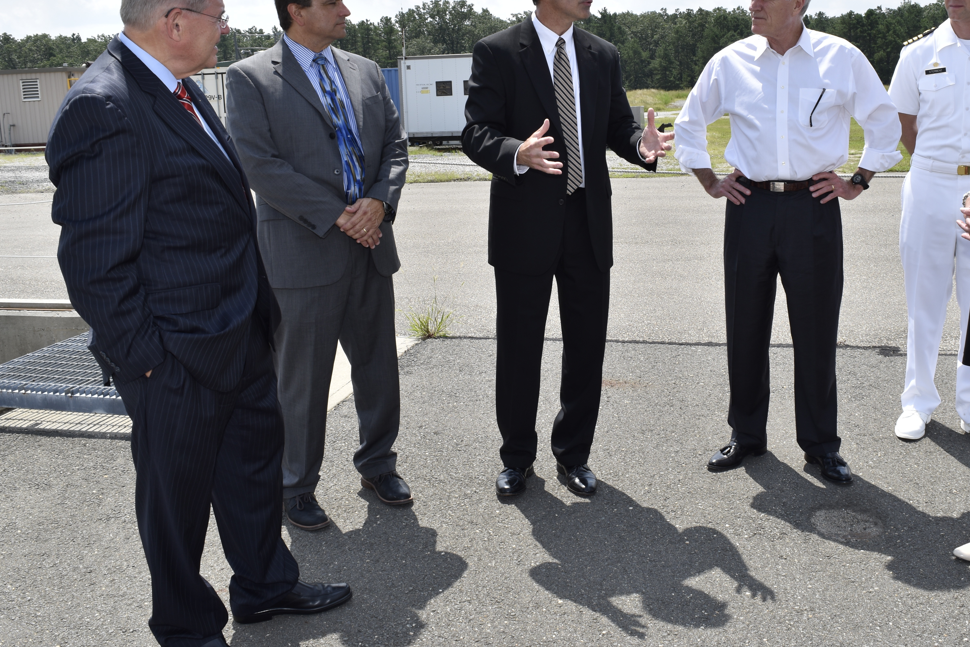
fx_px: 916
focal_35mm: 34
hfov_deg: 55.2
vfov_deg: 38.7
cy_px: 265
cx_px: 597
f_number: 9
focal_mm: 18
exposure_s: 1/200
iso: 100
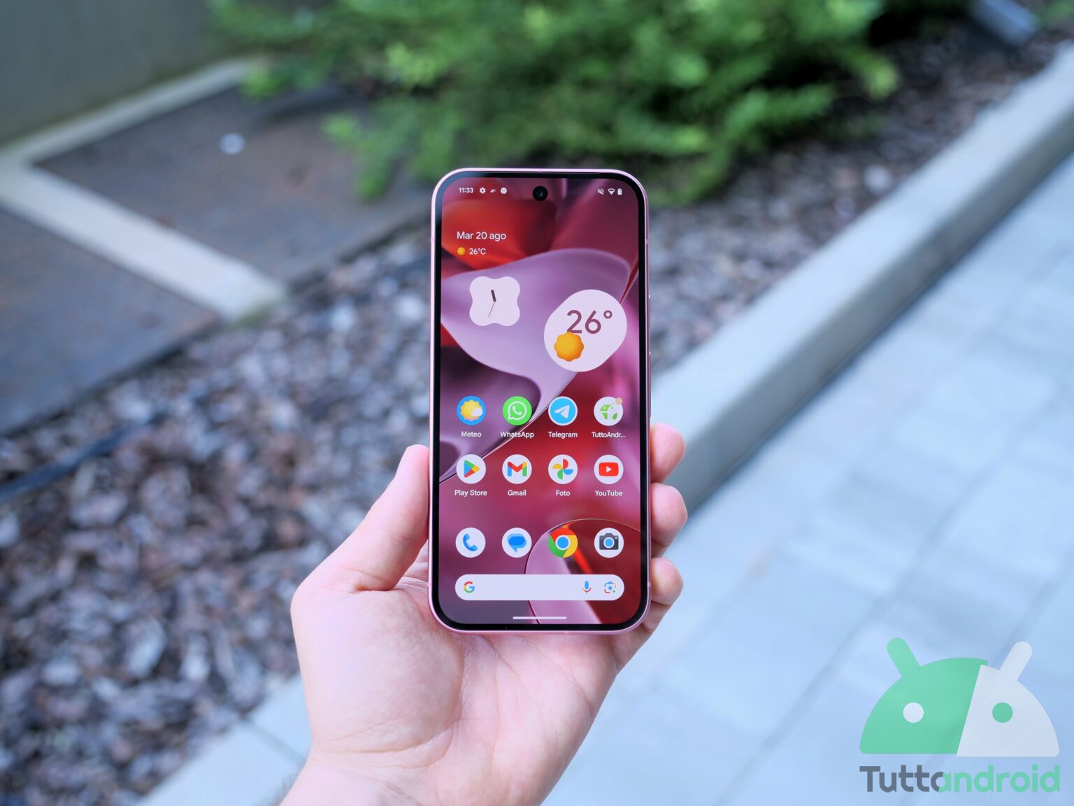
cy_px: 403
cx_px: 537
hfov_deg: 42.9
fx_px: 1365
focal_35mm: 44
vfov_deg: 32.9
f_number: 2.8
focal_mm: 22
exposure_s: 1/125
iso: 200
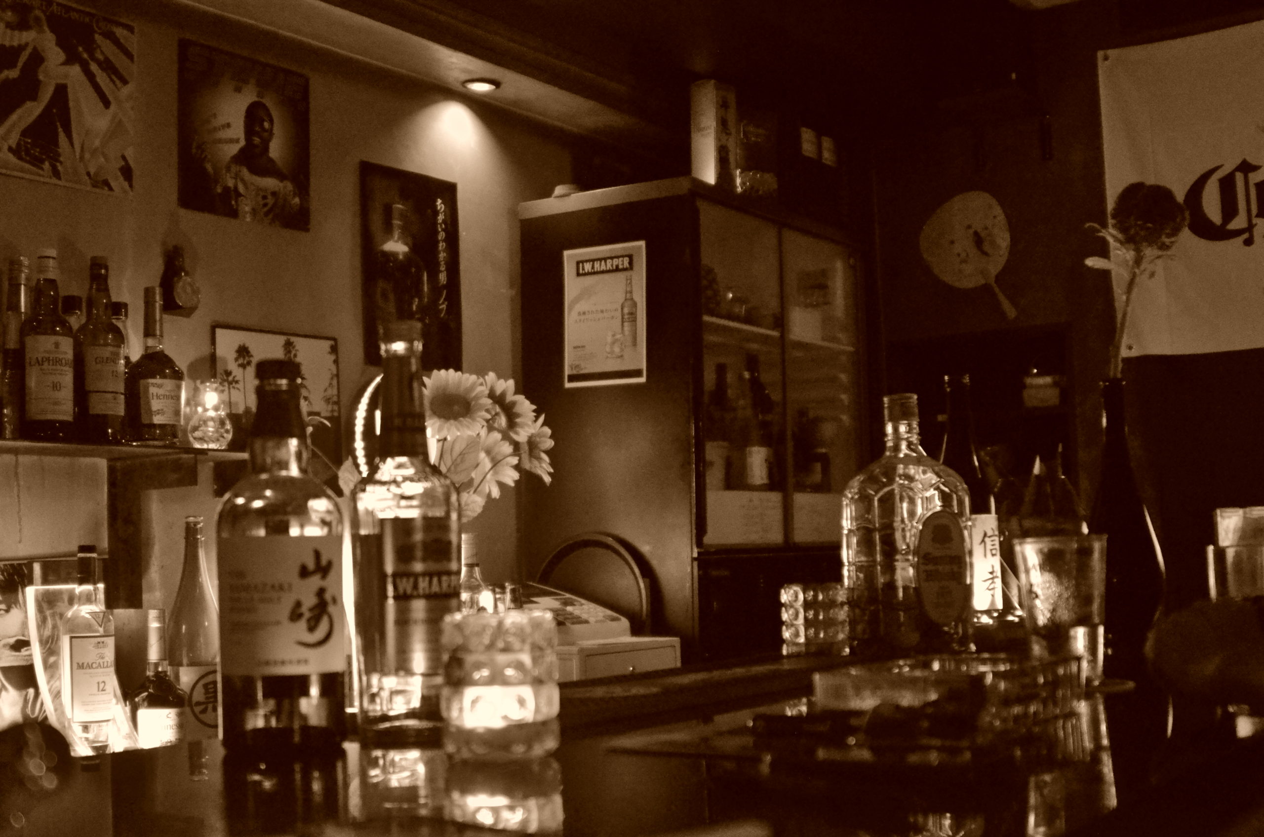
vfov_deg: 31.8
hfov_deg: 46.5
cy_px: 418
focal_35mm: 42
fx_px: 1472
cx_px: 632
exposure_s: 1/50
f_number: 3.5
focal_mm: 28
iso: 2000
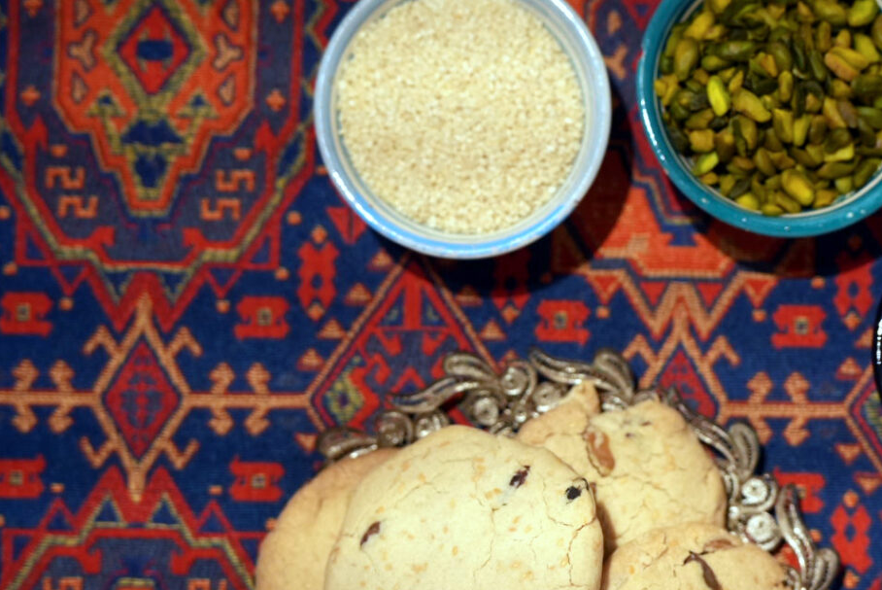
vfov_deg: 20.4
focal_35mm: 66
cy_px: 460
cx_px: 621
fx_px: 1618
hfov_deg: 30.2
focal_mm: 39
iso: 1600
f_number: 2.8
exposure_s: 1/40
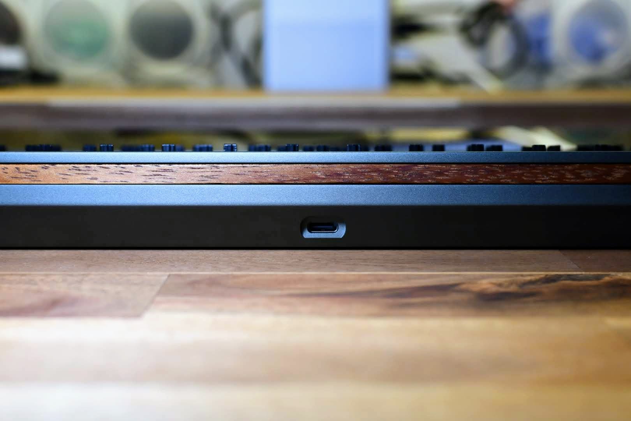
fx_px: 911
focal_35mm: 52
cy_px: 210
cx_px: 316
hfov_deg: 38.2
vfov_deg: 26.0
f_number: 4.5
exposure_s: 1/100
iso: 320
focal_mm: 35
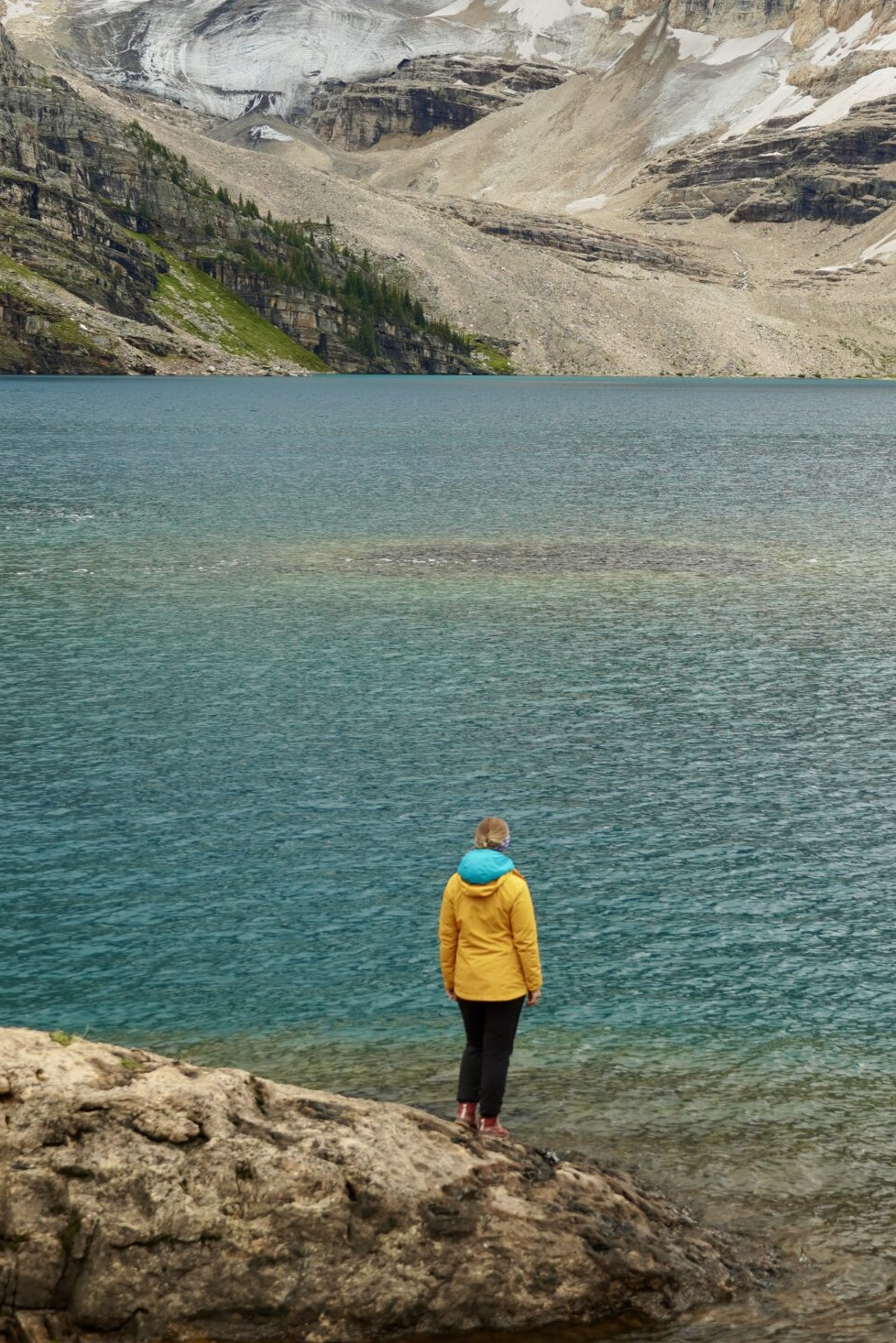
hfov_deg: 15.3
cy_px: 456
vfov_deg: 22.8
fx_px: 3322
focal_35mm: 89
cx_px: 586
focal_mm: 34
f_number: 5.6
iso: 100
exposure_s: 1/80
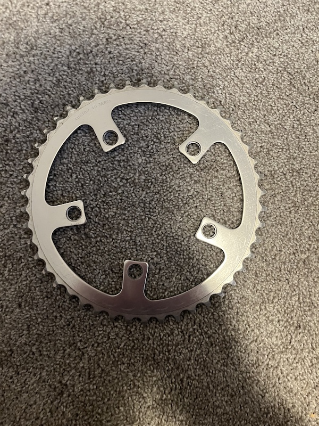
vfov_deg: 67.3
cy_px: 213
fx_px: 319
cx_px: 160
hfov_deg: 53.1
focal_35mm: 26
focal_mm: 5.1
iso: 500
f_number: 1.6
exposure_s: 1/40
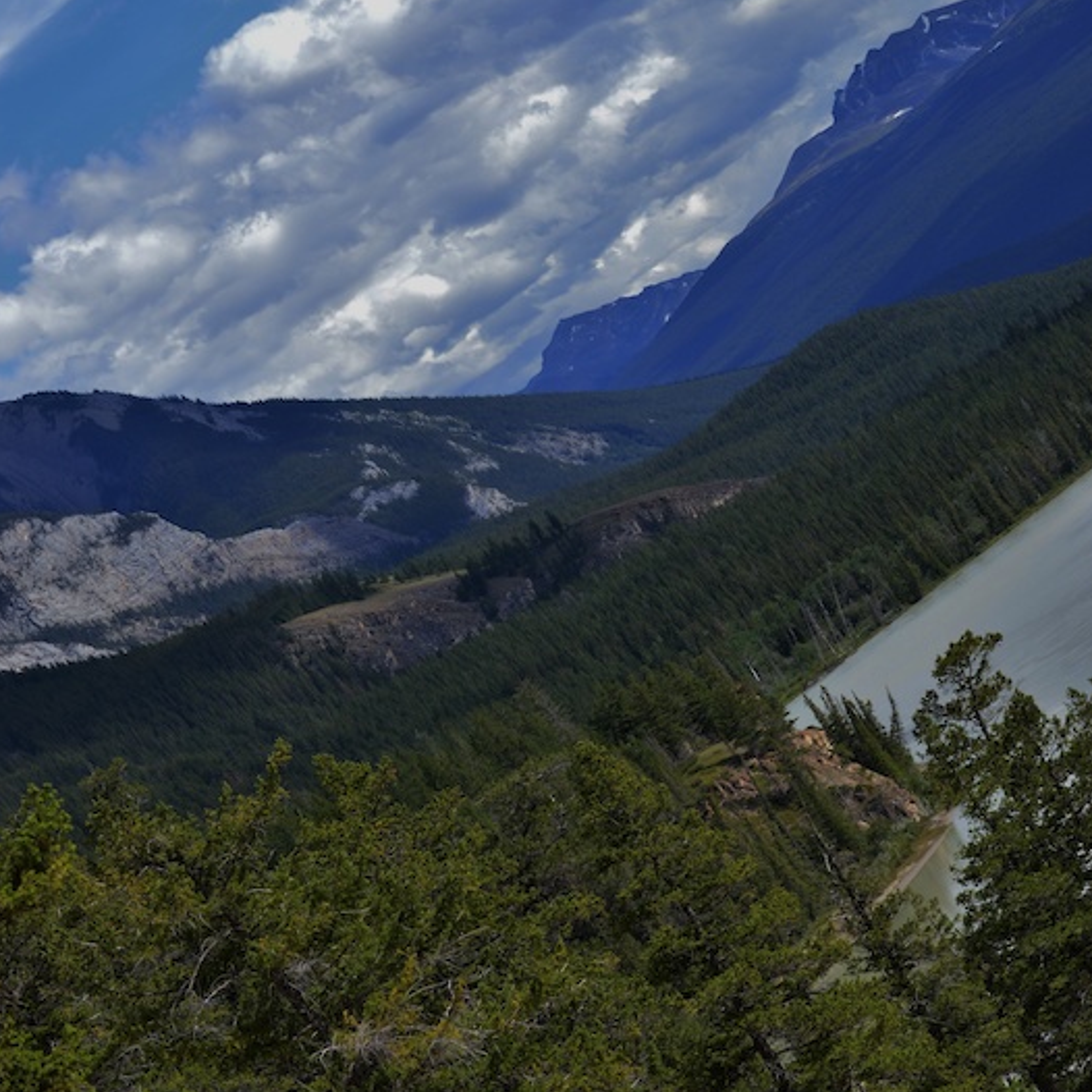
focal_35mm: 107
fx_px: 3806
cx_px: 546
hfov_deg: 16.3
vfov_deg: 16.3
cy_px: 789
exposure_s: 1/400
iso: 400
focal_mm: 55
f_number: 11
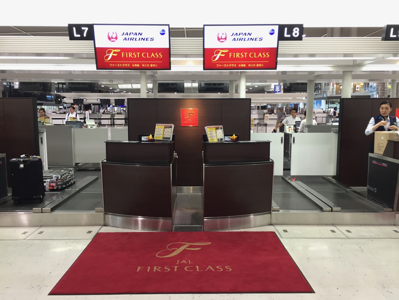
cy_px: 150
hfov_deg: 61.7
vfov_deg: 48.2
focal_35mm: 29
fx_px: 334
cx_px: 200
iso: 80
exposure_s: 1/30
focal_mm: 4.15
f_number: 2.2
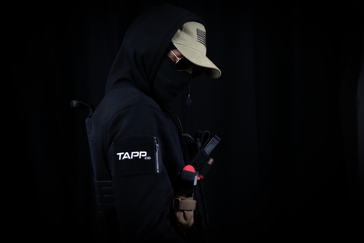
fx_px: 435
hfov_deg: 45.4
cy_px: 122
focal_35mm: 43
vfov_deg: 31.2
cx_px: 182
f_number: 6.3
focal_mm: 43
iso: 2500
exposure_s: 1/250
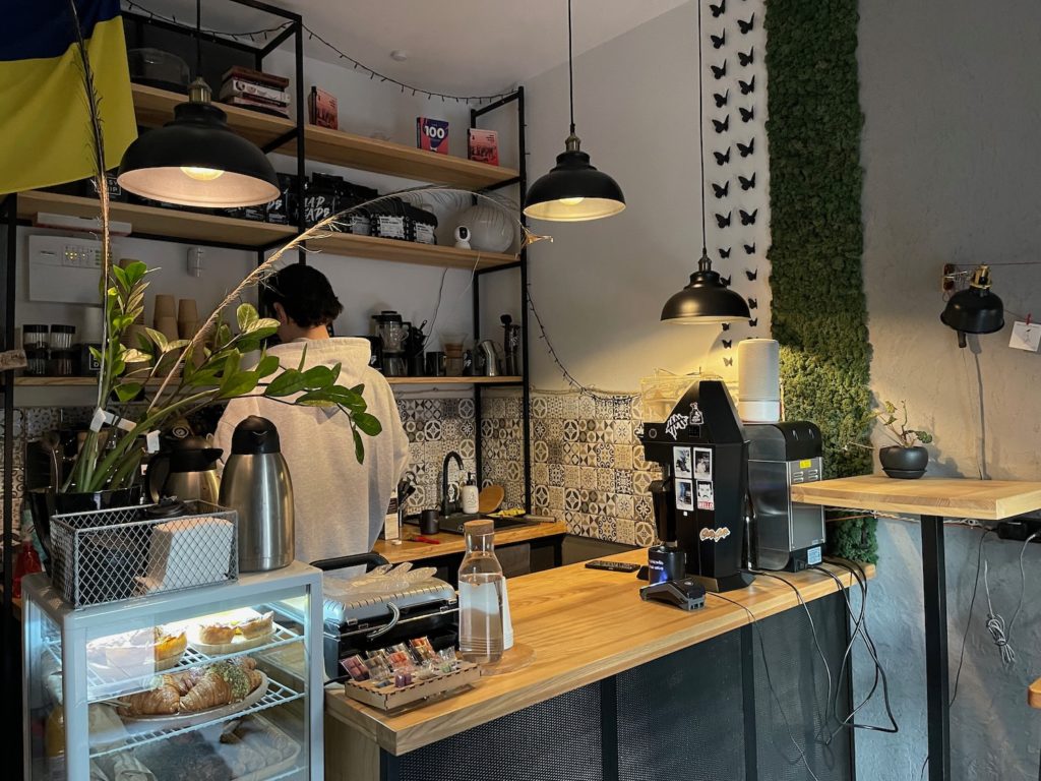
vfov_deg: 53.1
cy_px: 390
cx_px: 520
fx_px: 782
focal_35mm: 26
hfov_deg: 67.3
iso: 500
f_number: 1.6
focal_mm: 5.1
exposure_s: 1/40
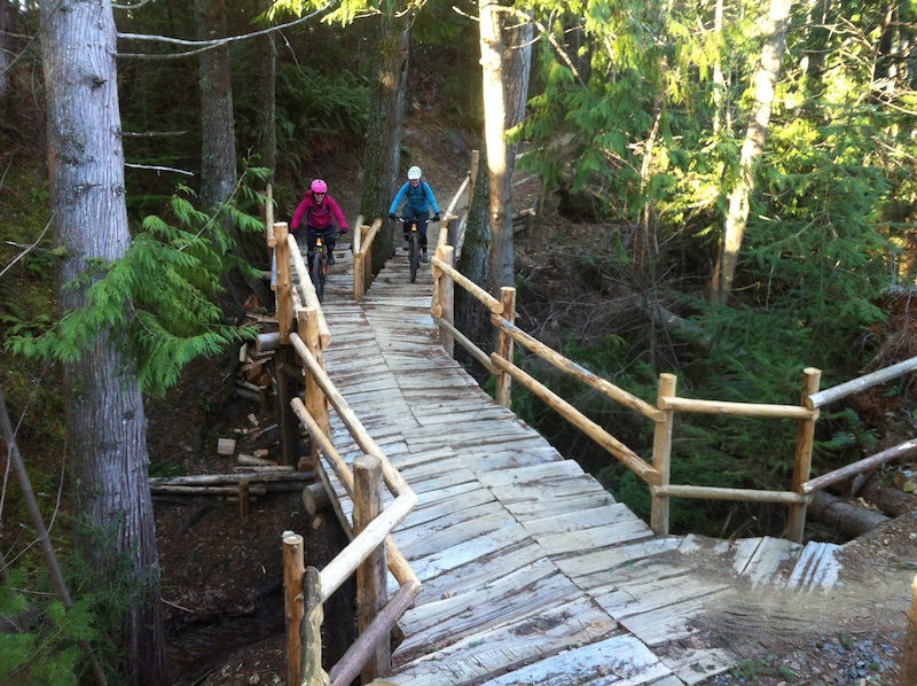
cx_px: 458
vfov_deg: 40.6
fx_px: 926
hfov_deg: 52.7
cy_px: 343
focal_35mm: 35
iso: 80
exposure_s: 1/24
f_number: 2.8
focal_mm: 3.85
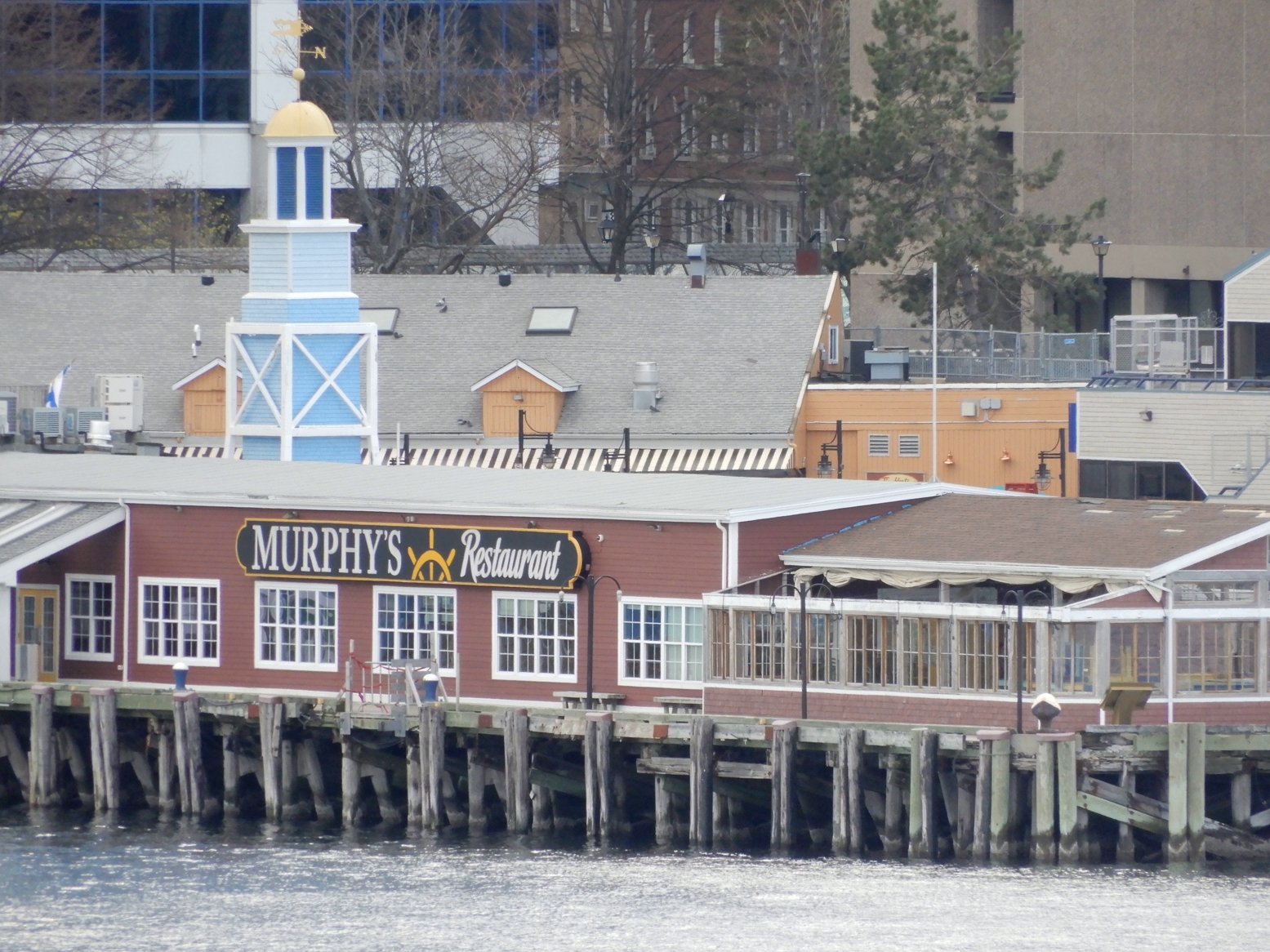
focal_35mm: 840
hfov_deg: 2.4
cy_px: 476
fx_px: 30816
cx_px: 635
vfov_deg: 1.8
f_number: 6.9
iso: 400
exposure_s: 1/250
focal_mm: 151
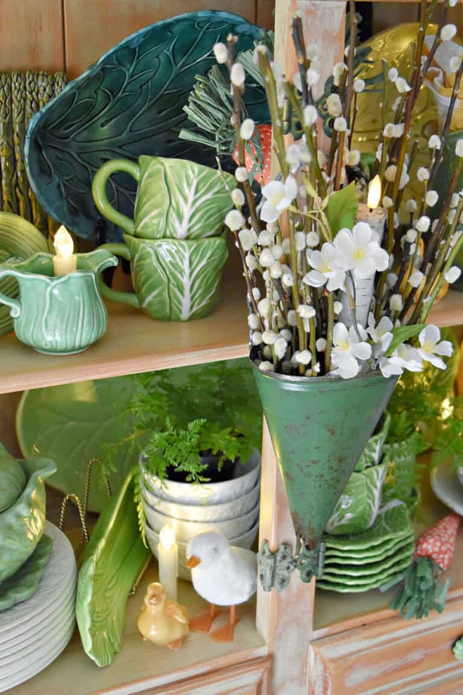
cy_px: 348
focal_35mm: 51
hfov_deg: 26.5
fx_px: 984
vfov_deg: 38.9
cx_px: 232
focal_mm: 34
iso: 2800
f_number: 4.5
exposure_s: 1/60
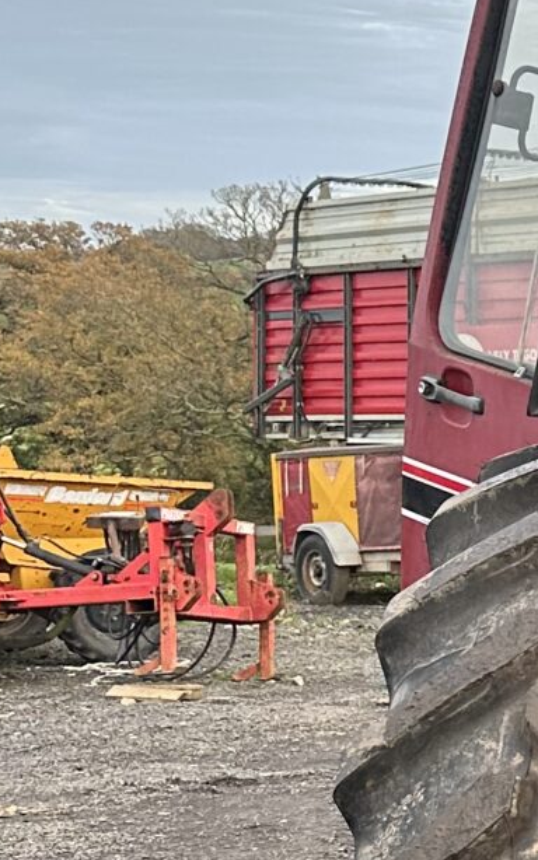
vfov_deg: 19.4
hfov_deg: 10.5
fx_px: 2486
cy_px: 681
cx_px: 1323
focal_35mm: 106
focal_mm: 6.86
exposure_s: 1/508
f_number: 1.78
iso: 80
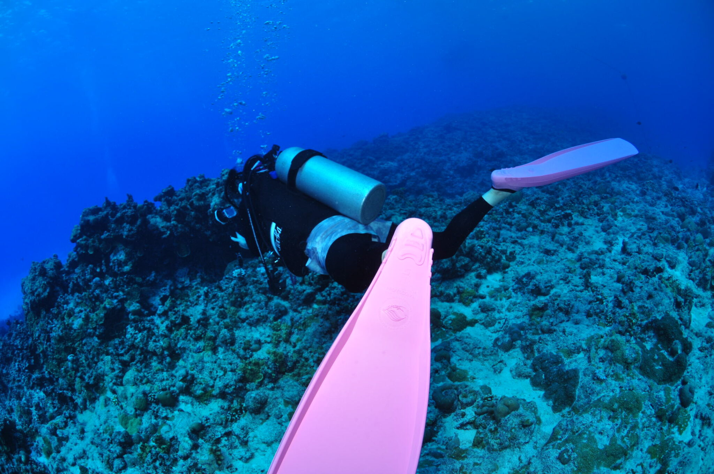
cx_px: 357
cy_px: 237
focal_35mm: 16
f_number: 8
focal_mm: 10.5
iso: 200
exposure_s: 1/200
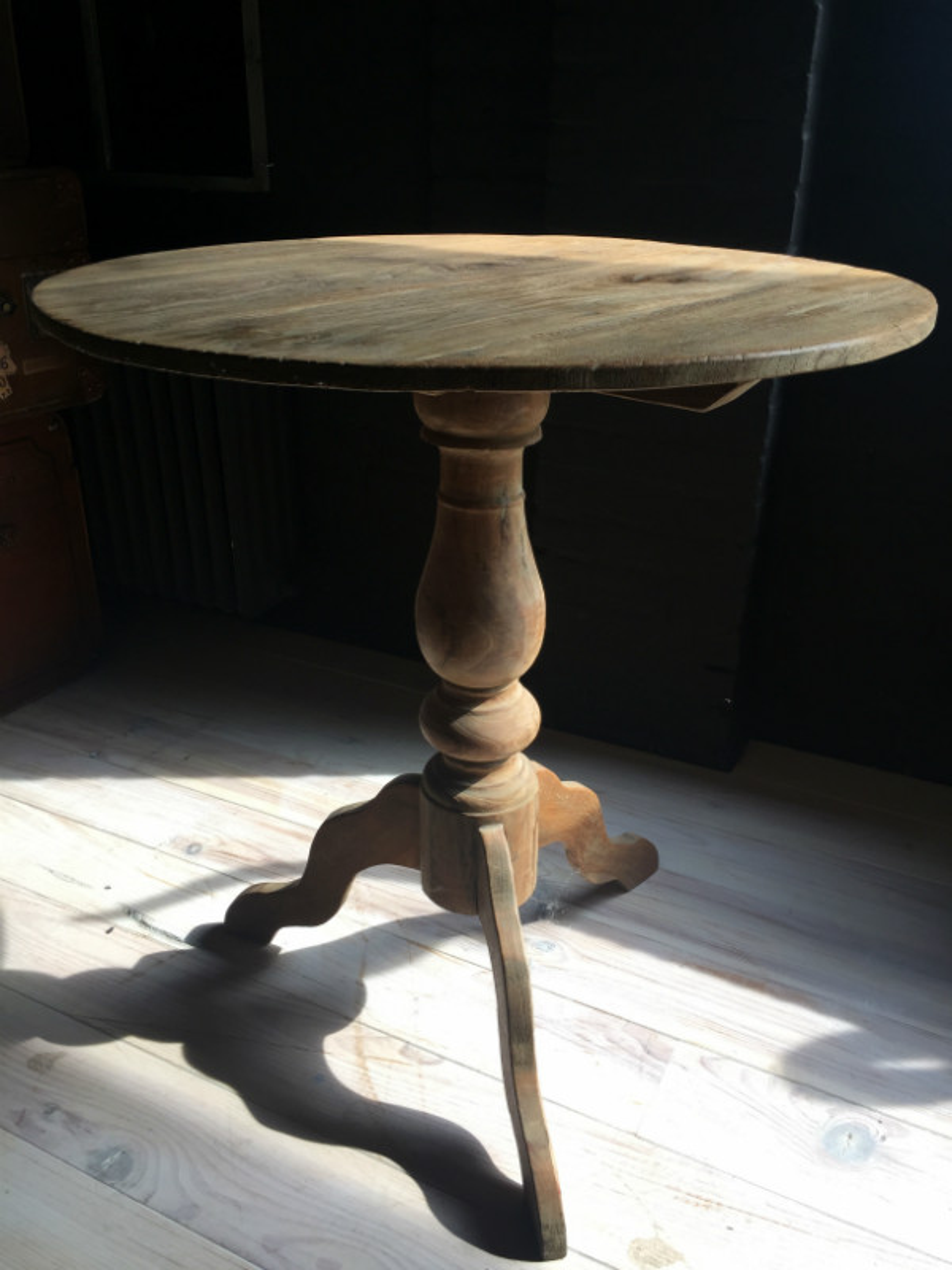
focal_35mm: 29
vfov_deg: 61.7
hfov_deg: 48.2
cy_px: 635
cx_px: 476
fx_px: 1063
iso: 32
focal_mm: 4.15
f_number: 2.2
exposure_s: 1/130
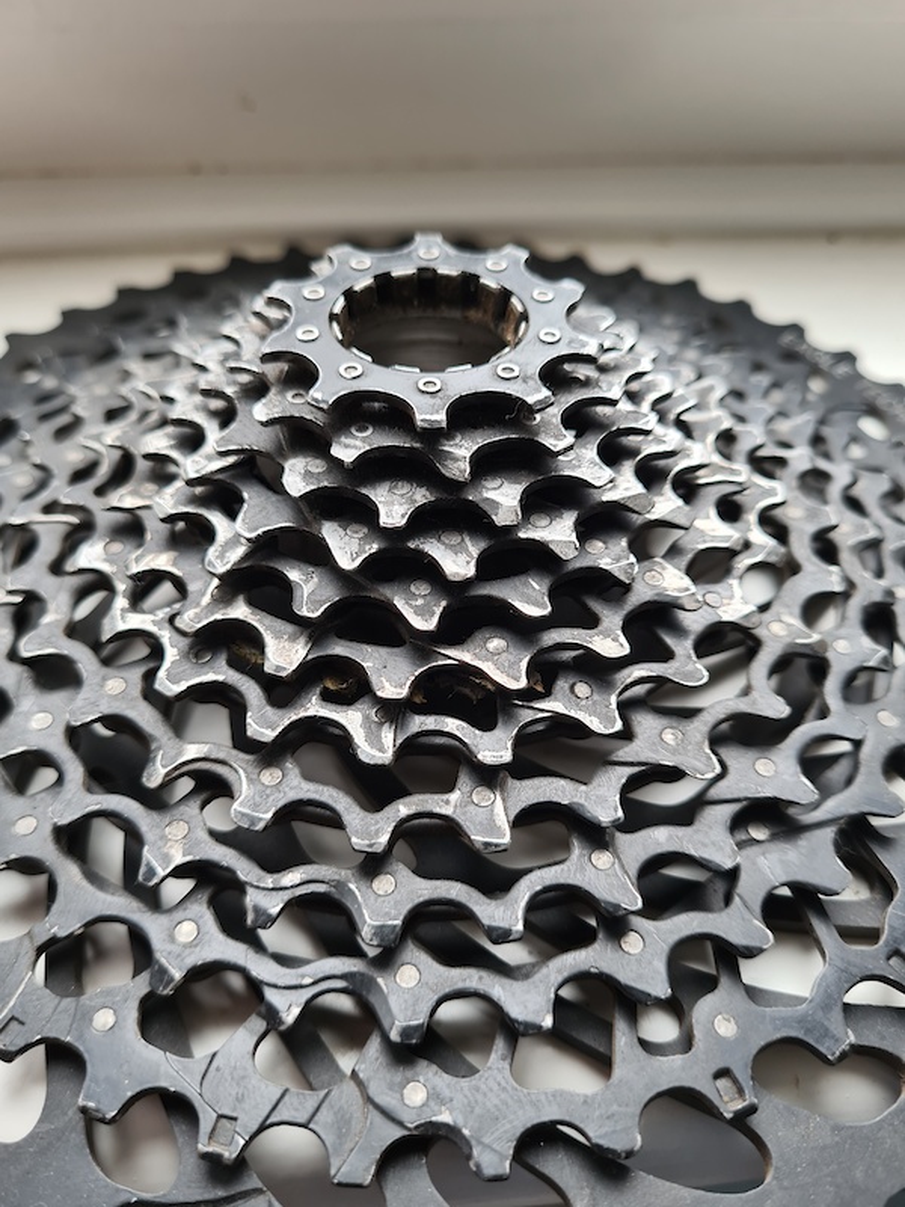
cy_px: 604
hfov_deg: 53.1
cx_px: 452
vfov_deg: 67.3
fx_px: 906
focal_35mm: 26
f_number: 1.8
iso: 100
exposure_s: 1/50
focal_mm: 5.4
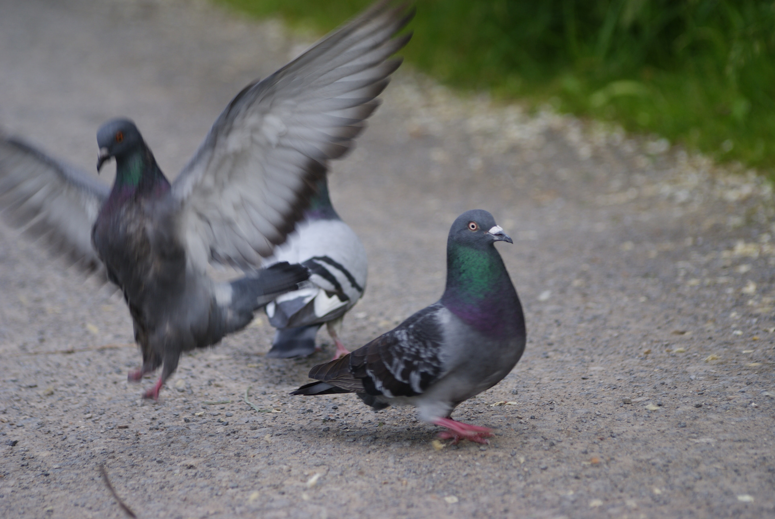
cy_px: 260
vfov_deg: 7.1
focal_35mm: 195
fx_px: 4203
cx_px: 388
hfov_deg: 10.5
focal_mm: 130
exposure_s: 1/200
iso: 100
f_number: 4.5
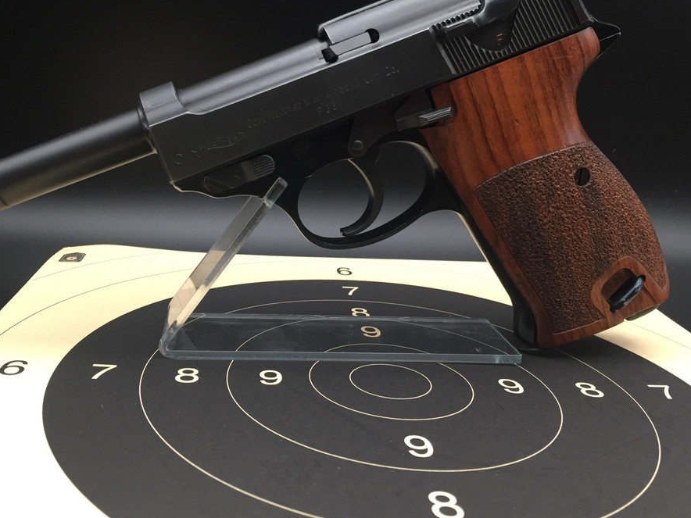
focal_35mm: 35
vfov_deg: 40.6
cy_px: 223
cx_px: 308
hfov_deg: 52.5
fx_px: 699
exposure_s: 1/30
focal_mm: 4.15
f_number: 2.2
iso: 50
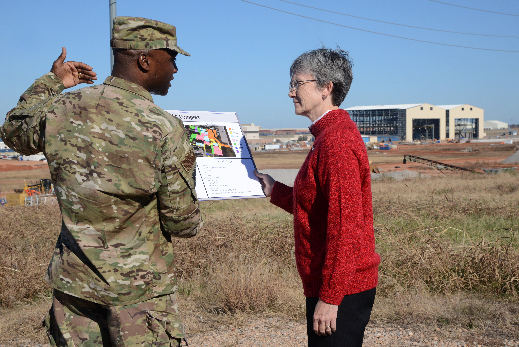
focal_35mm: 65
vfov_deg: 20.9
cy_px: 174
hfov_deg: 30.9
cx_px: 260
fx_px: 937
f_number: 16
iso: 640
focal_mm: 65
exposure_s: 1/640
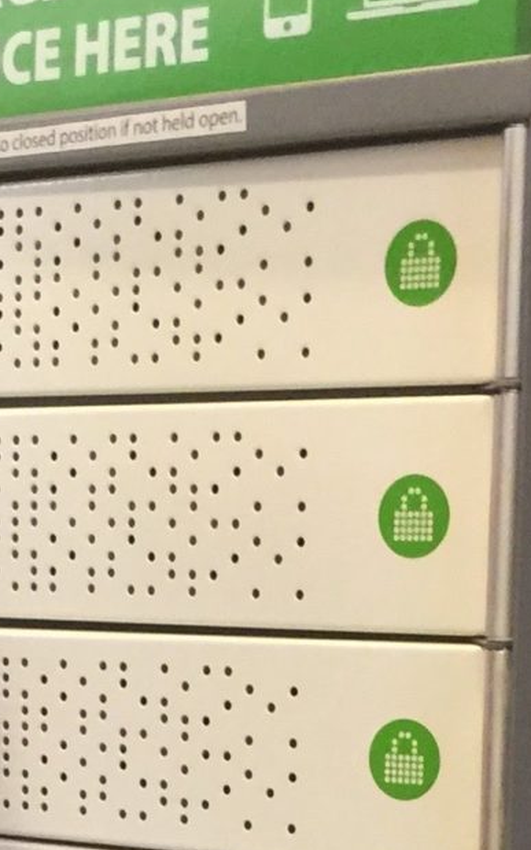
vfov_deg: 15.8
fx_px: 2943
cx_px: -285
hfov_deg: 10.0
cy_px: 1019
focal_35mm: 127
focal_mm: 4.15
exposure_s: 1/10
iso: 100
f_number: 2.2
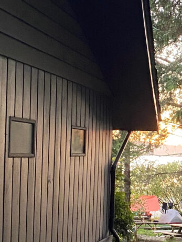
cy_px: 150
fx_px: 630
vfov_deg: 21.7
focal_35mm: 90
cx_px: 260
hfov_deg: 15.4
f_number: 1.8
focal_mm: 4.25
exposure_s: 1/60
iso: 500
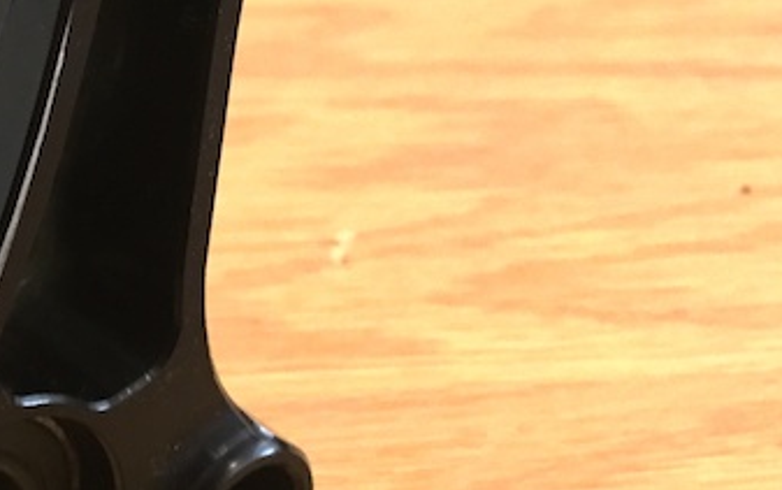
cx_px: -88
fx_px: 1557
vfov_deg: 17.6
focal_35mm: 73
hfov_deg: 26.0
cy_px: 63
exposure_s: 1/15
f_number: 2.2
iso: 1250
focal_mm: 4.15
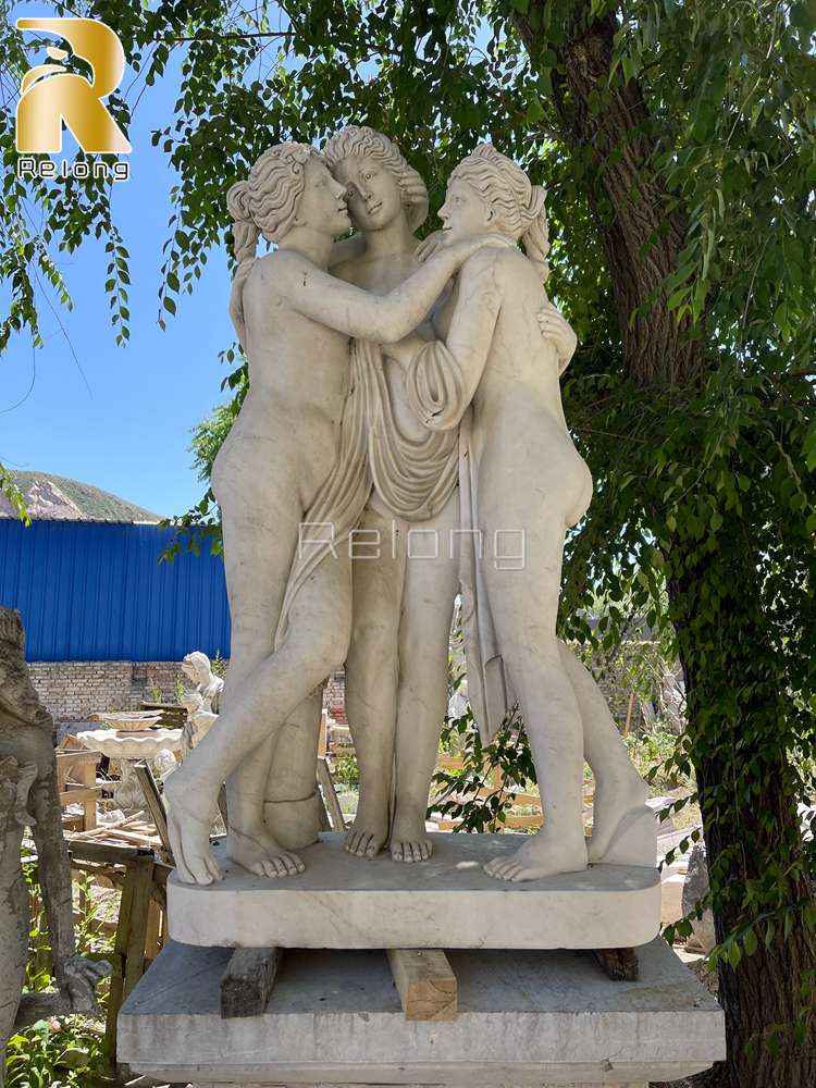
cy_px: 544
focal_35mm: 26
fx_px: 817
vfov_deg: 67.3
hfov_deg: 53.1
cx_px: 408
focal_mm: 5.1
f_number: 1.6
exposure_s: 1/1057
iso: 32
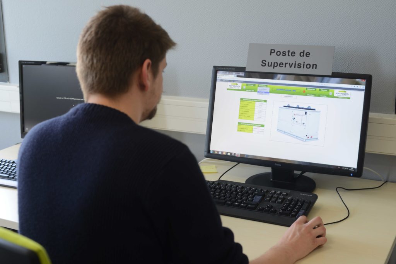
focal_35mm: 35
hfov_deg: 54.4
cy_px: 132
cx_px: 198
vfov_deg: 37.9
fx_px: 385
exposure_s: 1/60
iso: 500
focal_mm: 35
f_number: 8
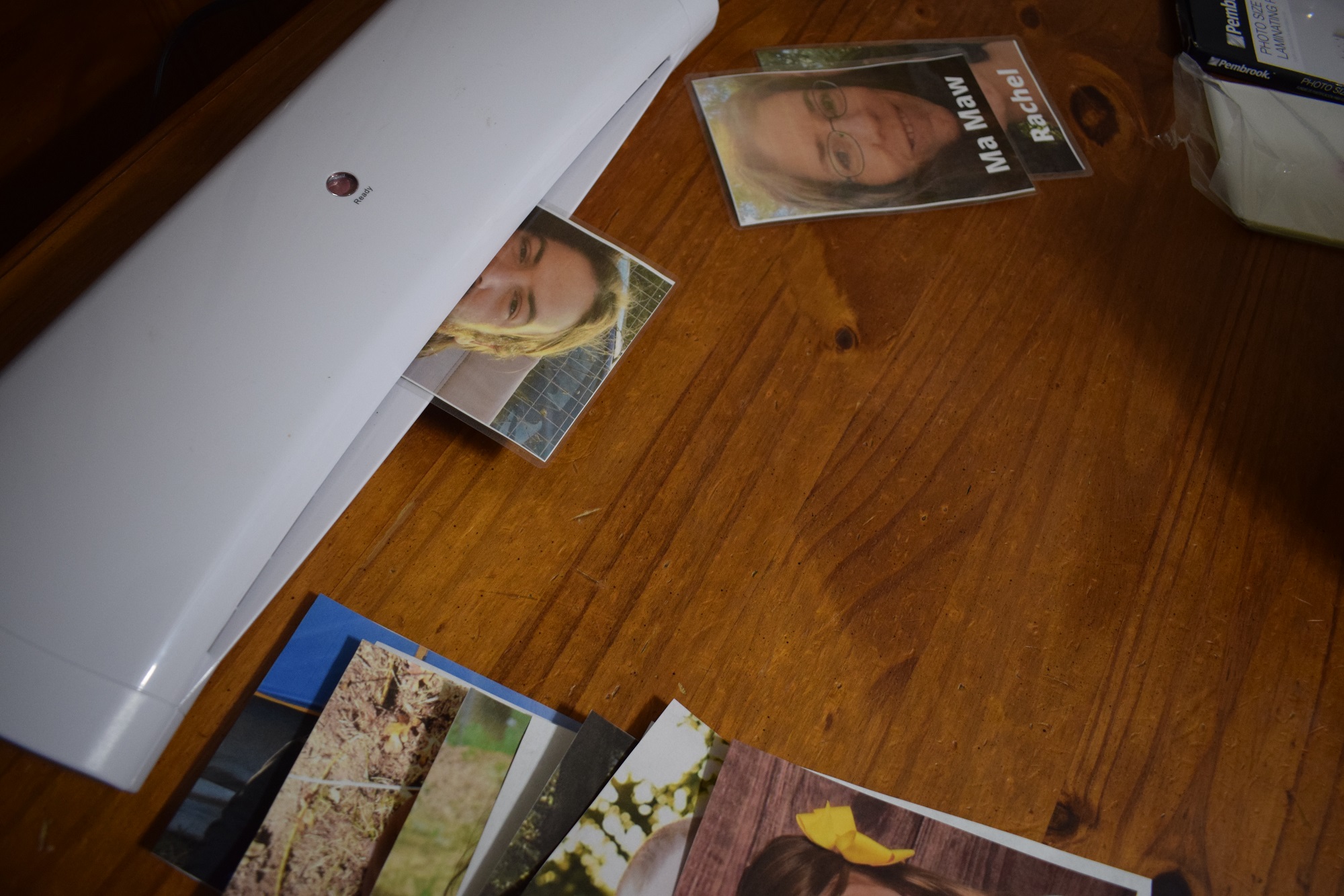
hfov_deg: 67.4
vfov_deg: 47.9
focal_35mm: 27
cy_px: 448
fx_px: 1008
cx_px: 672
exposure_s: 1/60
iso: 1100
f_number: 3.5
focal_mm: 18
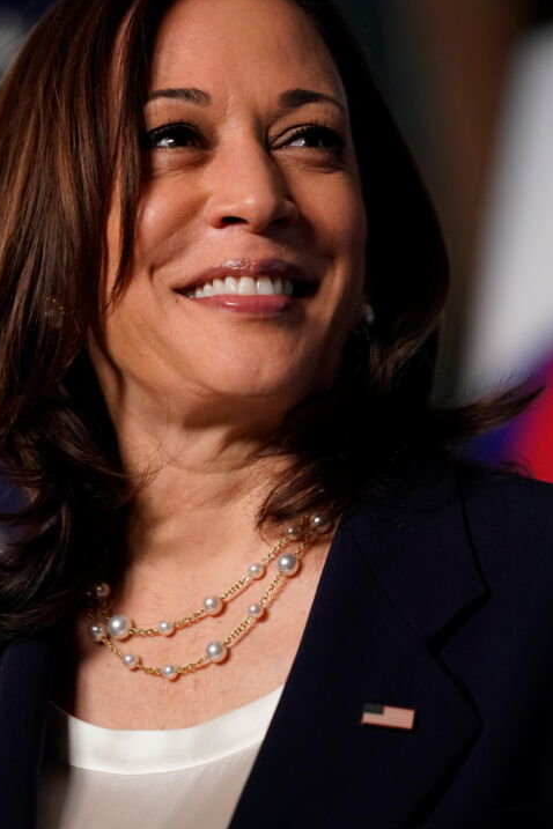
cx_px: 255
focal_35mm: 251
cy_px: 379
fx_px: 5783
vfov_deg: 8.2
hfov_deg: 5.5
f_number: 2.8
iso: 4000
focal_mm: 200
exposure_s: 1/500
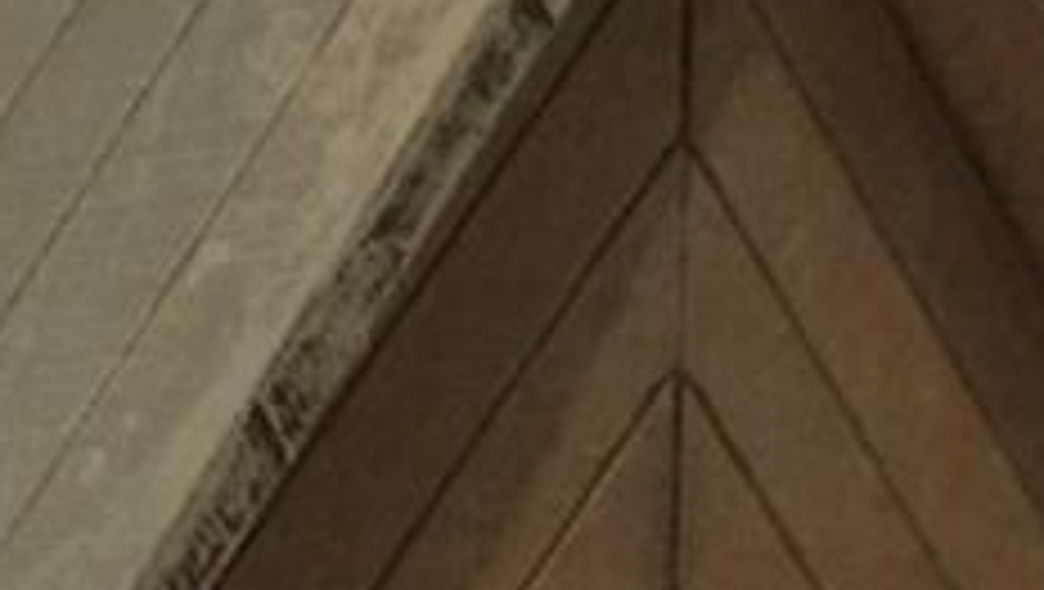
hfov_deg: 9.8
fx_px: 5791
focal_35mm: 209
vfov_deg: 5.6
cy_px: 1486
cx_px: -778
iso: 200
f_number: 2.2
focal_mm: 4.15
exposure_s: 1/25
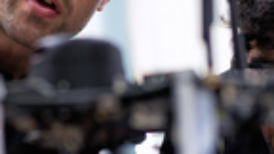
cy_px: 159
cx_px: 126
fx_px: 1090
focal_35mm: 150
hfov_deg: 14.3
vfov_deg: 8.0
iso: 1000
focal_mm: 35
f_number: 1.4
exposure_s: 1/640
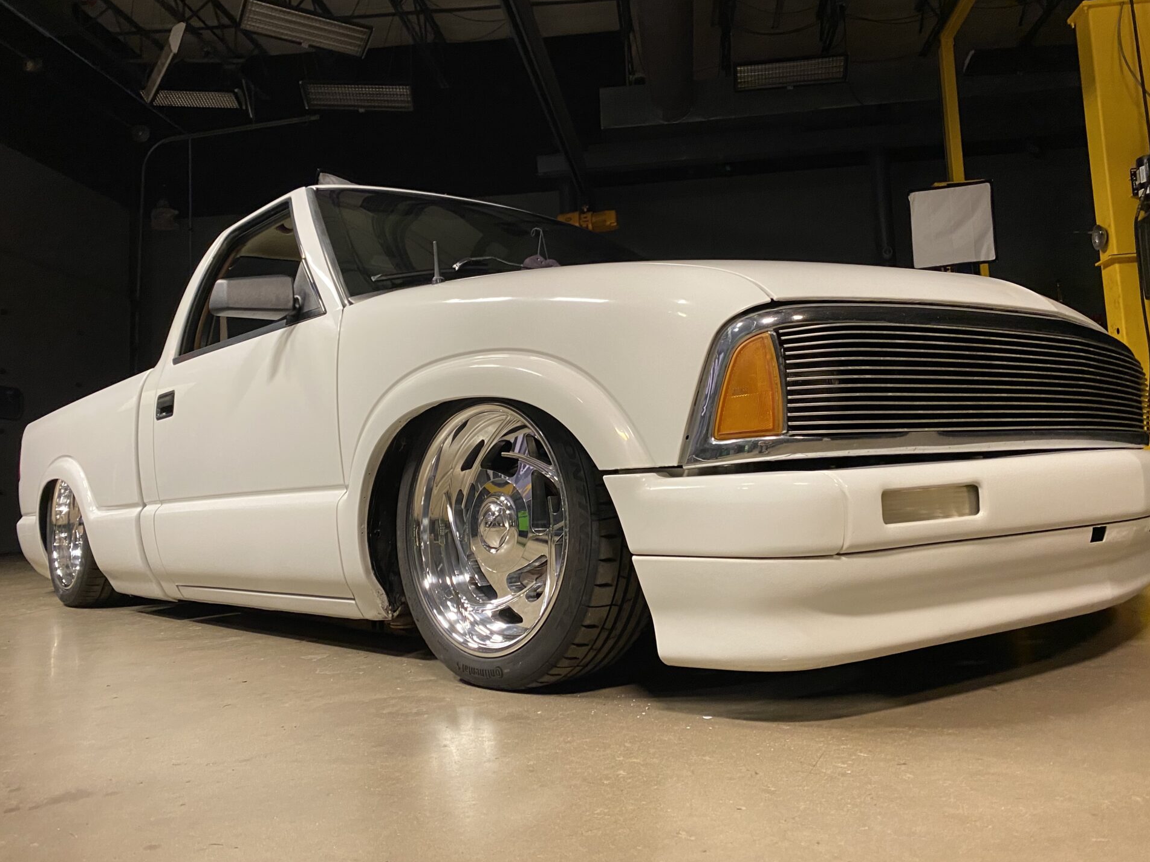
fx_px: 930
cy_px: 404
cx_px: 599
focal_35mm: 28
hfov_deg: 63.4
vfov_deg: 49.7
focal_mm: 4.25
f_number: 1.8
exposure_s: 1/60
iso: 250
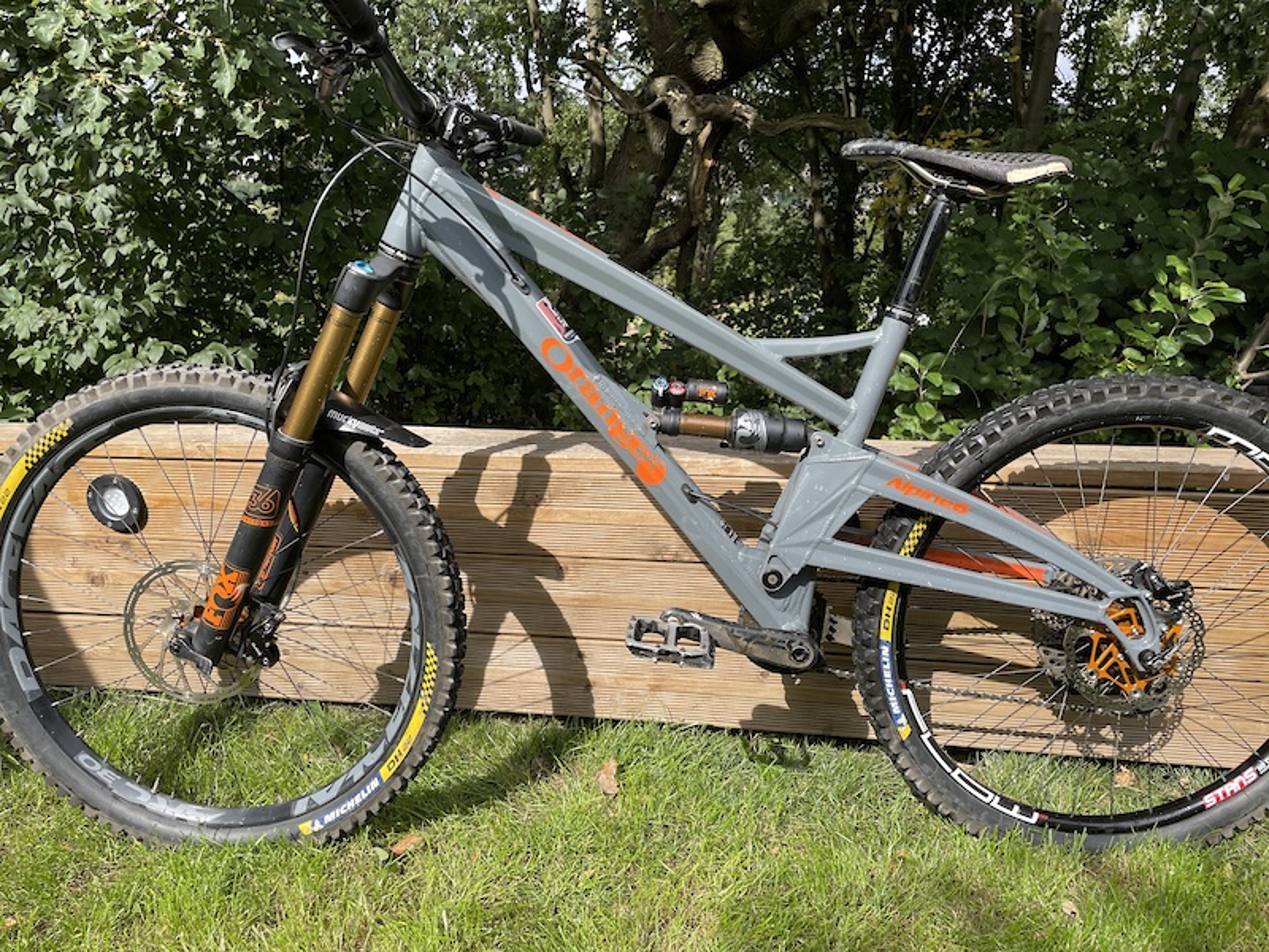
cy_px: 476
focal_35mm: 26
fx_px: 953
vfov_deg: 53.1
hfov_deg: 67.3
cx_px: 634
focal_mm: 4.2
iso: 32
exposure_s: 1/1490
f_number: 1.6
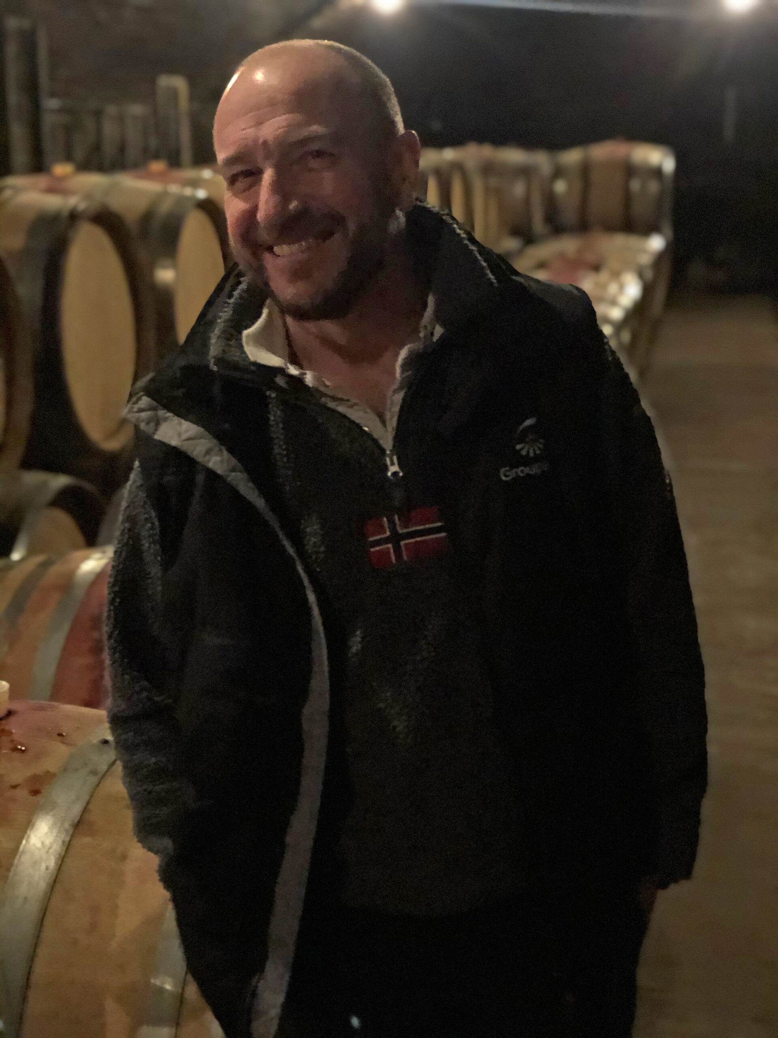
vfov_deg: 36.8
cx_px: 389
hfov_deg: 28.0
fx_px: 1558
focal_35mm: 52
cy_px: 519
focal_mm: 6
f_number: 2.4
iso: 200
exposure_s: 1/8
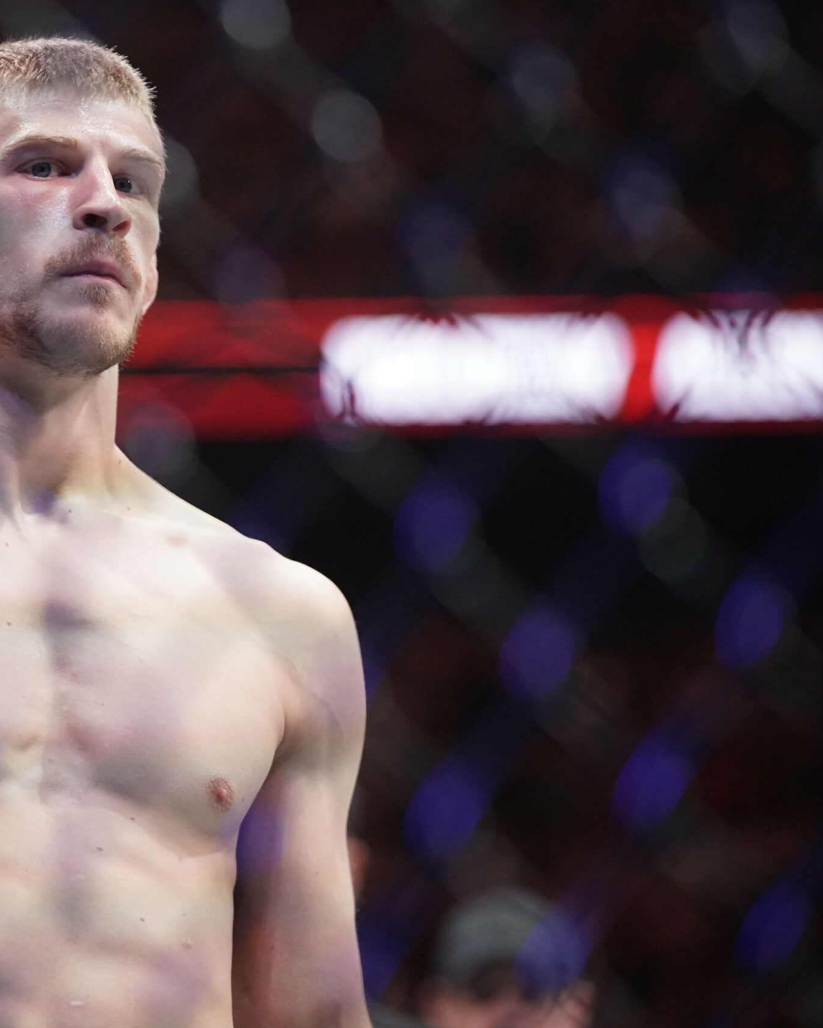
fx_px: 5814
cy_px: 514
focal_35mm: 191
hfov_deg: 8.1
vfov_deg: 10.1
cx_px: 99
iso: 4000
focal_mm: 135
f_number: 2.8
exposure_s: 1/1600
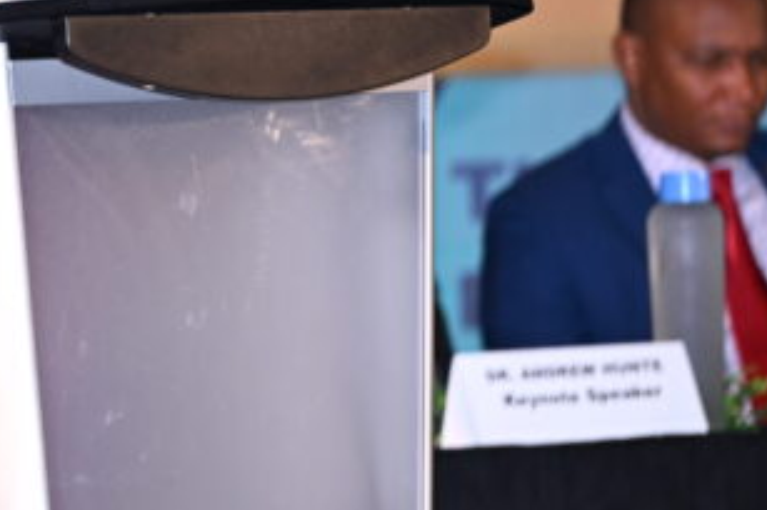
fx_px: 10663
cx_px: -130
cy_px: 50
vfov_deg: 2.7
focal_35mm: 501
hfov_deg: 4.1
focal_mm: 200
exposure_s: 1/200
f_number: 2.8
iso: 500
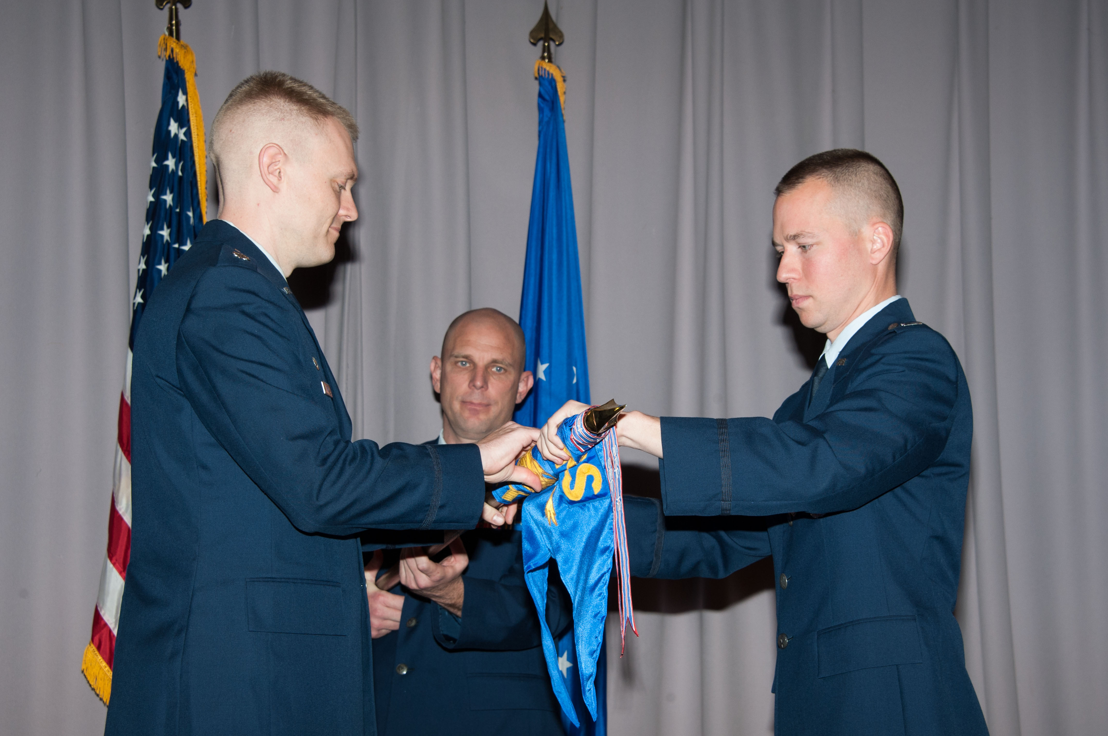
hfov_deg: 26.0
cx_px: 554
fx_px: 2398
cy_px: 368
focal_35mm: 78
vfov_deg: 17.4
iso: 640
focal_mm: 78
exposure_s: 1/125
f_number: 9
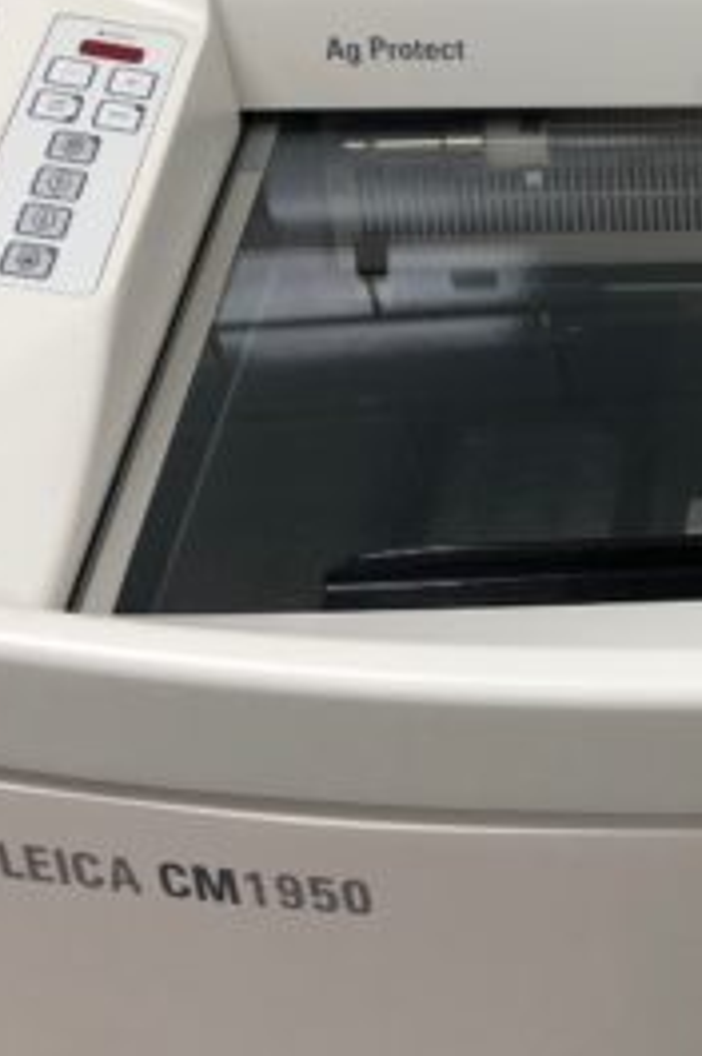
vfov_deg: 30.2
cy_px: 299
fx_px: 1935
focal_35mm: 66
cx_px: 917
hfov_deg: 19.0
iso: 25
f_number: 1.8
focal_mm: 4
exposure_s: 1/30
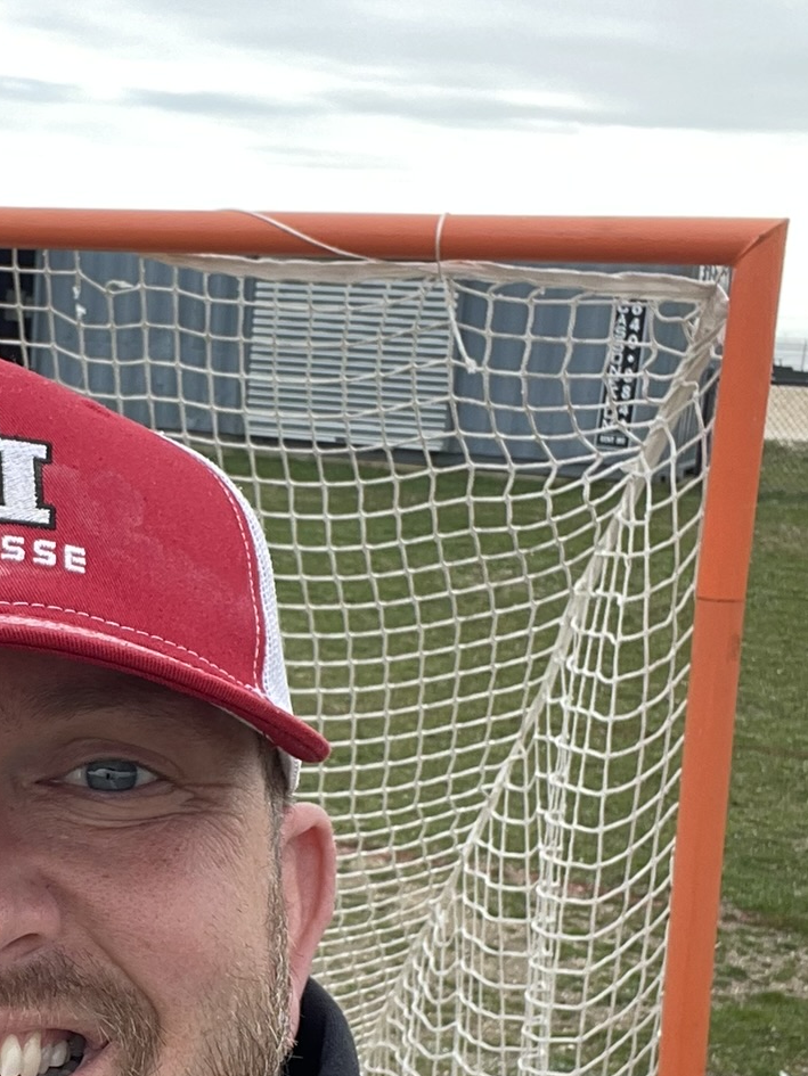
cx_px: -16
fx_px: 2023
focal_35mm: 65
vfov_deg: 29.6
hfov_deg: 21.7
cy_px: 720
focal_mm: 2.71
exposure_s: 1/121
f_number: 2.2
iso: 32
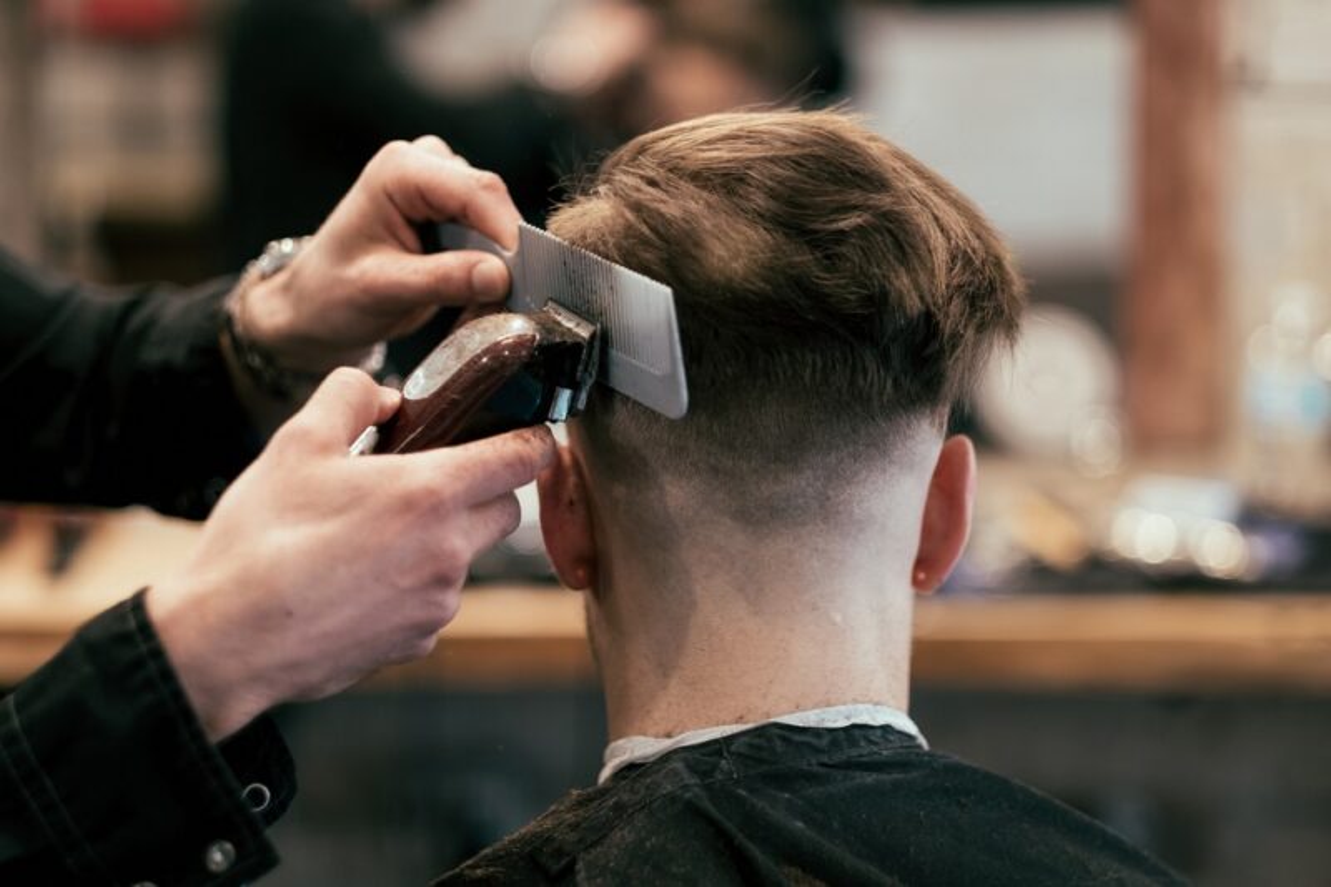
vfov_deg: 16.3
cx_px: 666
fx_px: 3105
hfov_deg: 24.2
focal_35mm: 84
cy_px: 444
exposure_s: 1/250
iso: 400
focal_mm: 56
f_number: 1.4
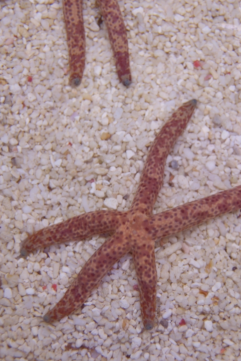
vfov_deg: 18.0
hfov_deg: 12.0
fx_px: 1142
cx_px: 151
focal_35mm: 114
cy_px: 233
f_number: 5.6
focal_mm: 55
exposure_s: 1/100
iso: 400
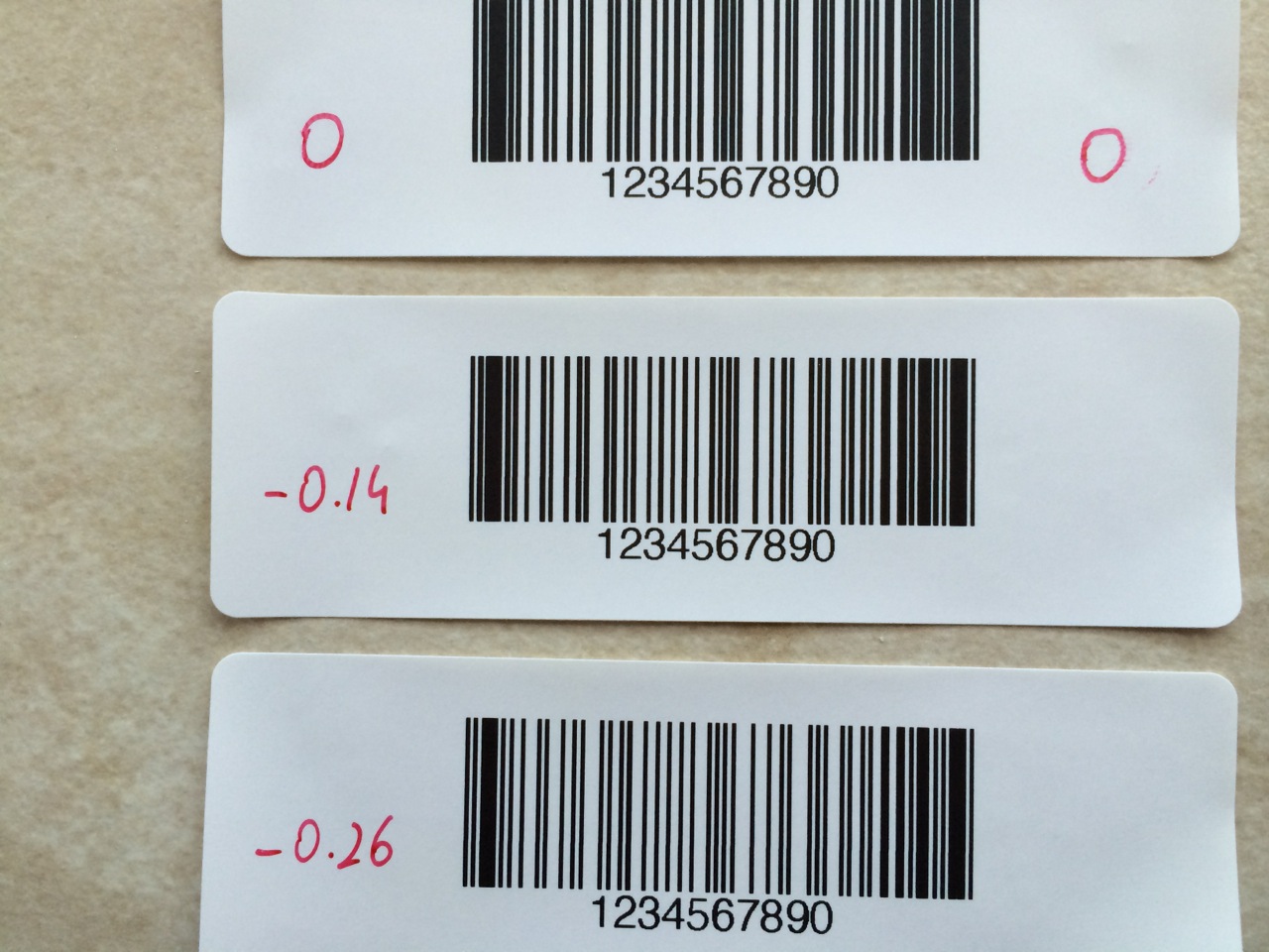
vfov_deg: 46.8
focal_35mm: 30
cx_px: 634
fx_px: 1100
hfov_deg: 60.0
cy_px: 476
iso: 40
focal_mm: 4.12
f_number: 2.2
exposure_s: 1/30
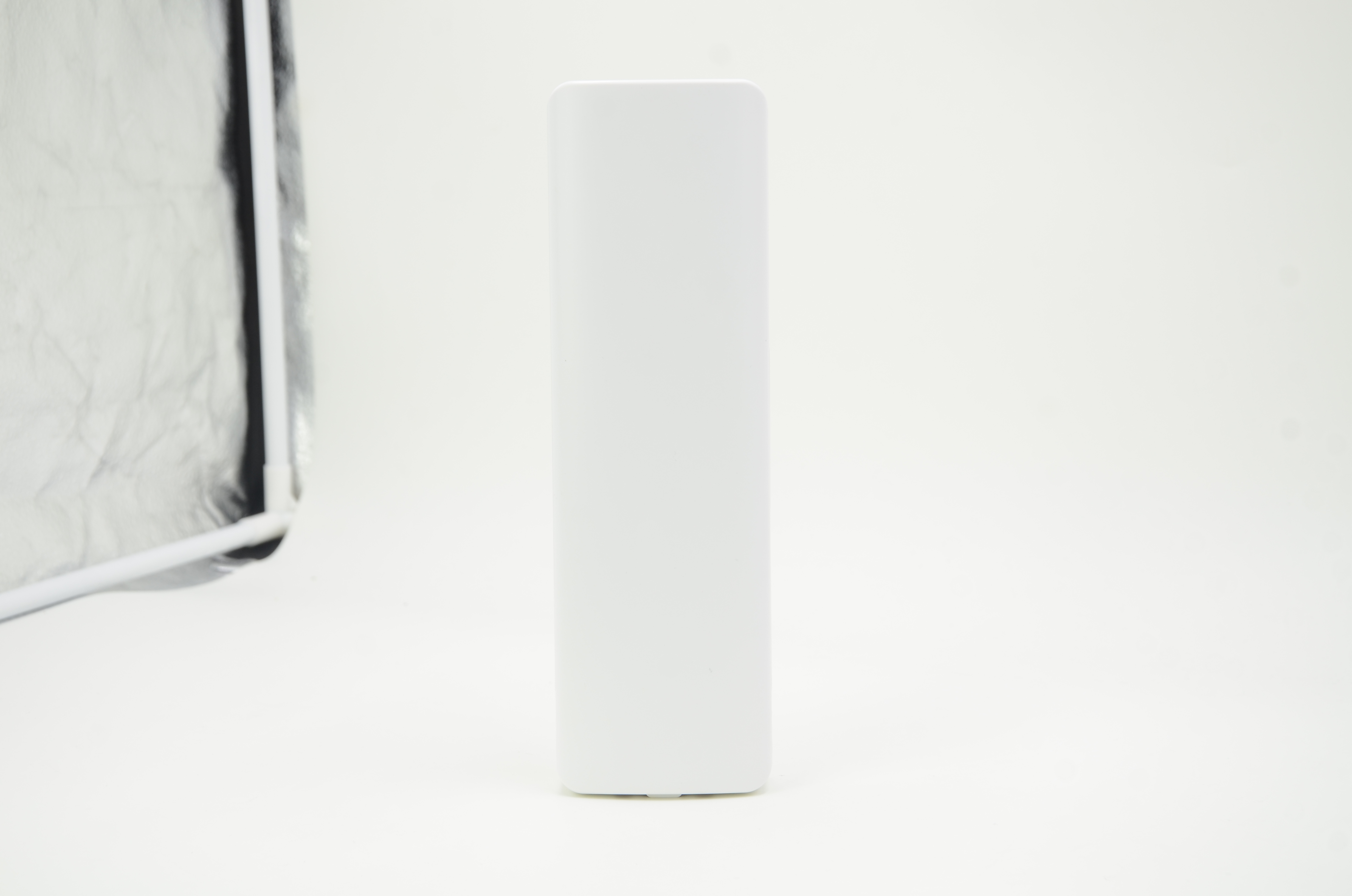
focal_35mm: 72
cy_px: 448
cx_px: 676
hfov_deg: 28.1
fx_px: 2698
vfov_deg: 18.8
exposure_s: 1/60
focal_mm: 48
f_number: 8
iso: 200
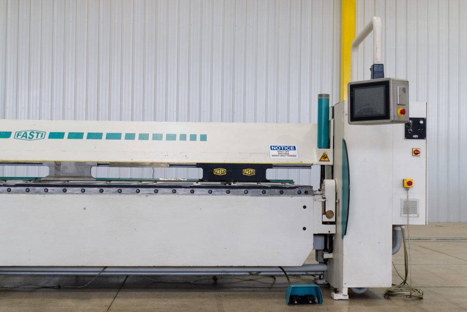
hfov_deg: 41.1
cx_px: 234
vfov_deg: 28.1
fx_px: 623
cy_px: 156
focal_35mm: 48
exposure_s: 1/1.67
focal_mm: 32
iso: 100
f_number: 9
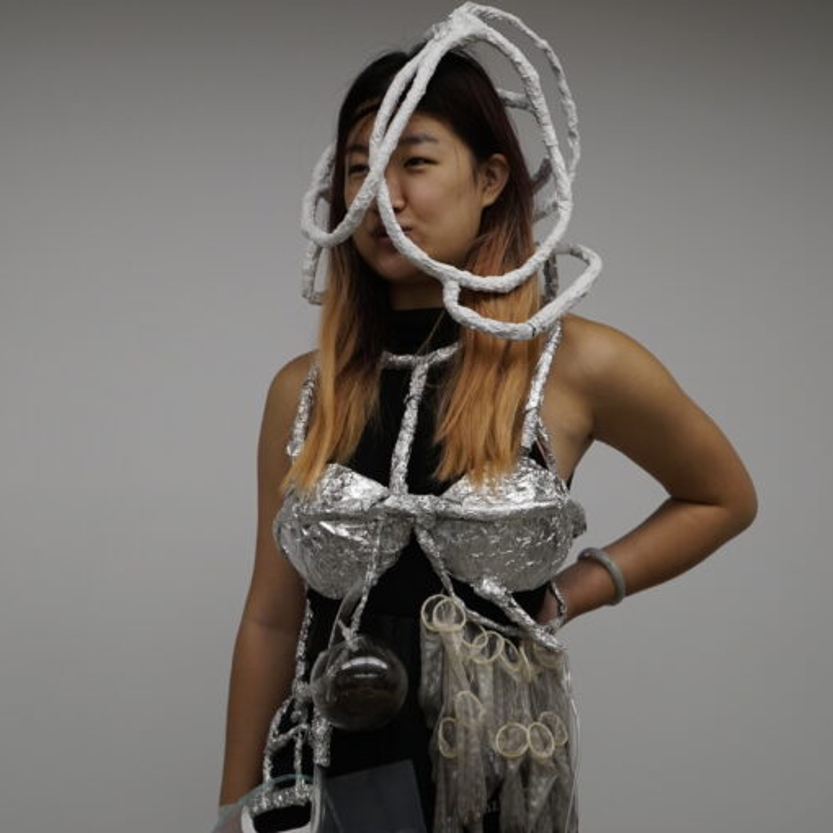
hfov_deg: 21.1
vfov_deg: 21.1
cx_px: 322
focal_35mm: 82
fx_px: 2232
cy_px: 417
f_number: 5.6
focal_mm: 64
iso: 2000
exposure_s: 1/160
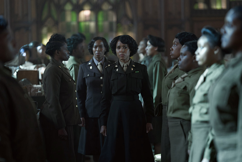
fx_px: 908
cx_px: 121
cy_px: 81
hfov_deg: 15.2
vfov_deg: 10.2
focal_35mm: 135
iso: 800
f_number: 1.8
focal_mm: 135
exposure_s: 1/160
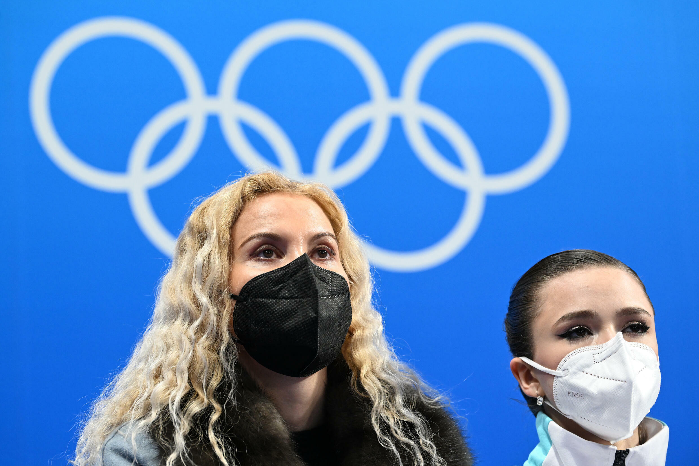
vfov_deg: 8.6
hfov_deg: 12.8
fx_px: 3106
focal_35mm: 160
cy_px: 233
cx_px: 350
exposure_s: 1/800
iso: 3200
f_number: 4.5
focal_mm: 160
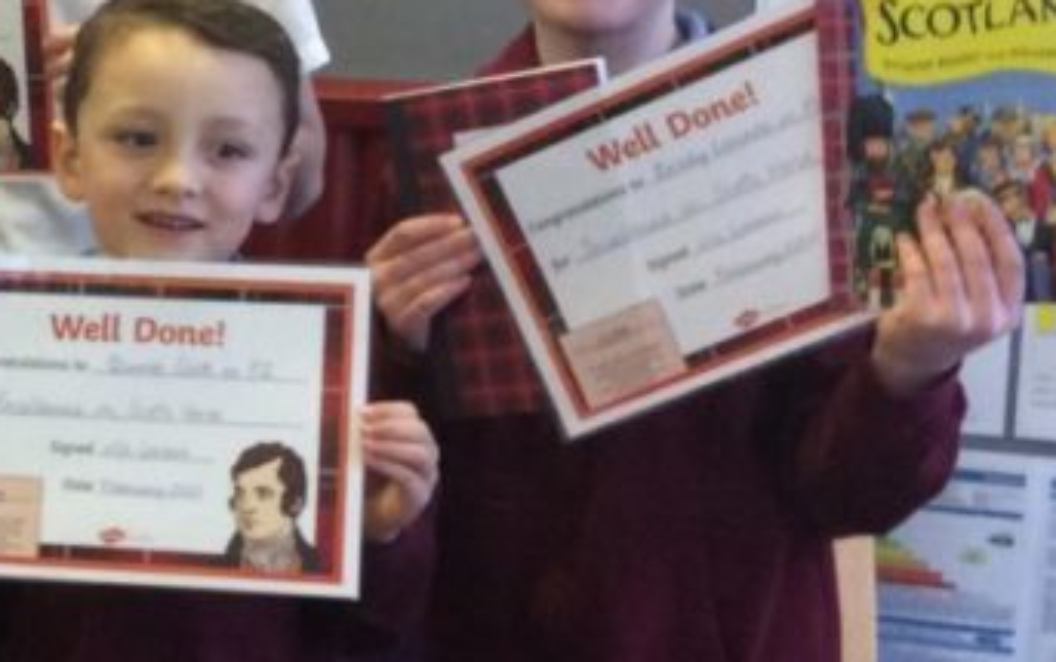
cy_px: 169
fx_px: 2909
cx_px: -97
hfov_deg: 19.7
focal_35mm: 101
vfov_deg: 12.9
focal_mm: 3.3
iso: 160
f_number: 2.4
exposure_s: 1/25
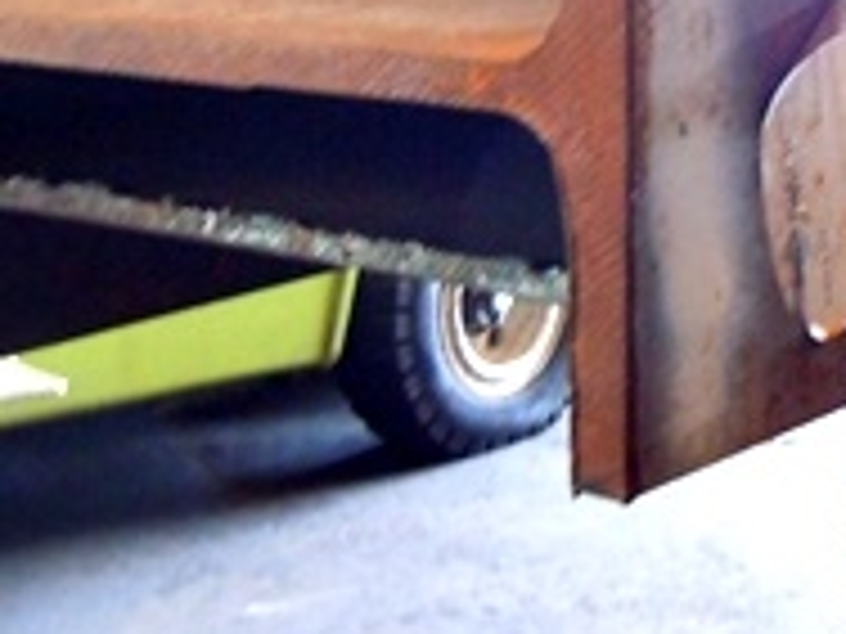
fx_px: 2591
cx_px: 695
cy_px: 88
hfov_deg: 18.4
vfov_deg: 13.9
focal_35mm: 106
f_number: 3.5
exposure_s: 1/5
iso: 400
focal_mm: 5.4
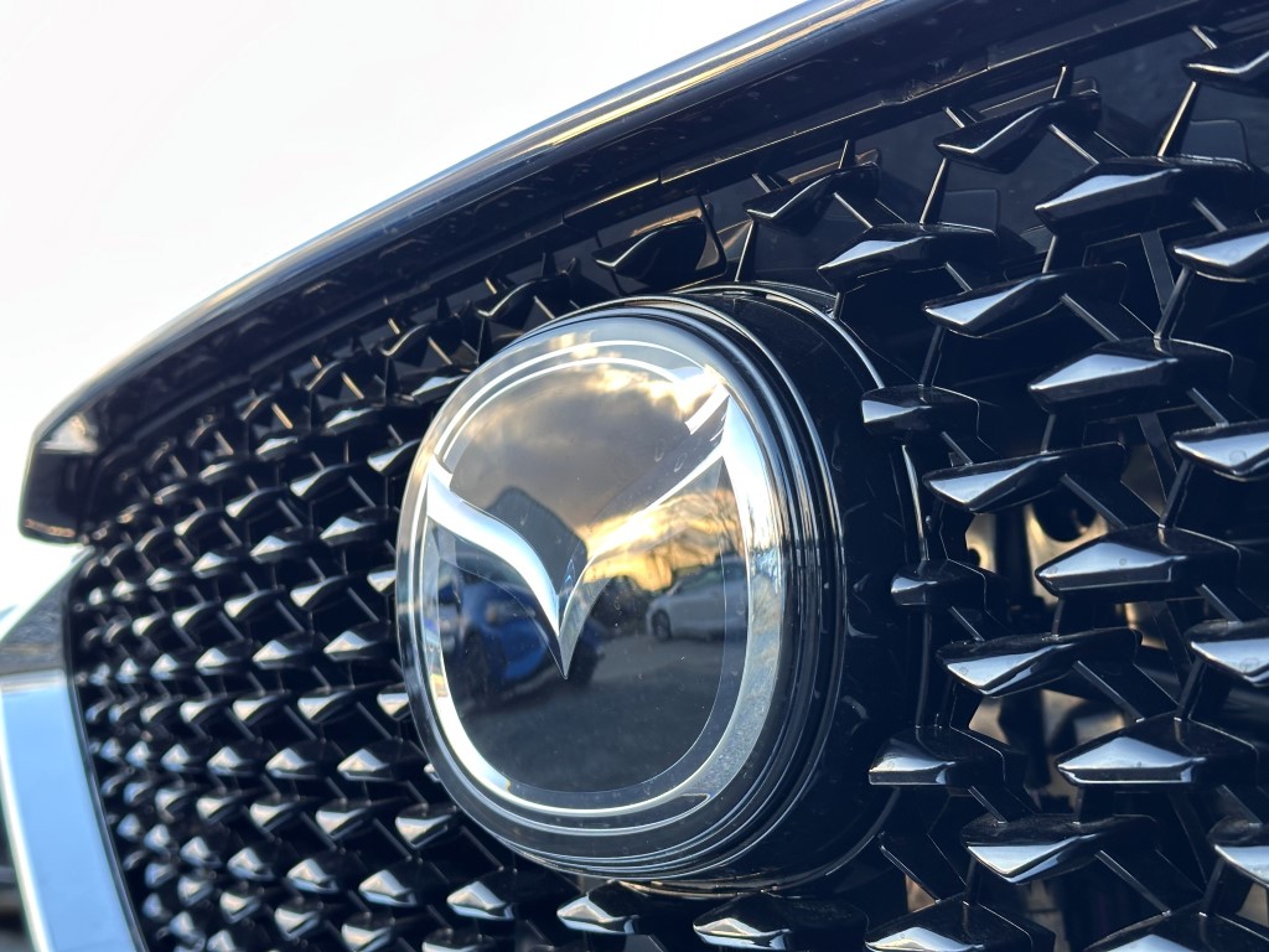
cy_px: 476
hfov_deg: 39.7
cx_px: 634
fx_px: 1760
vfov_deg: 30.3
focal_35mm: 48
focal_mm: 6.86
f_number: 1.78
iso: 80
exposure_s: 1/121
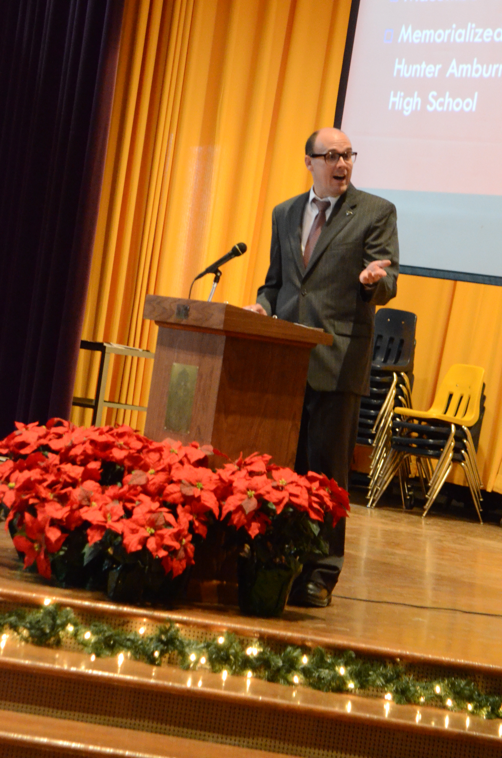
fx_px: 2836
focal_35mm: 135
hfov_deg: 10.1
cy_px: 379
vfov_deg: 15.2
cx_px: 251
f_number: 5.6
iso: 6400
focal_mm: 90
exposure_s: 1/30
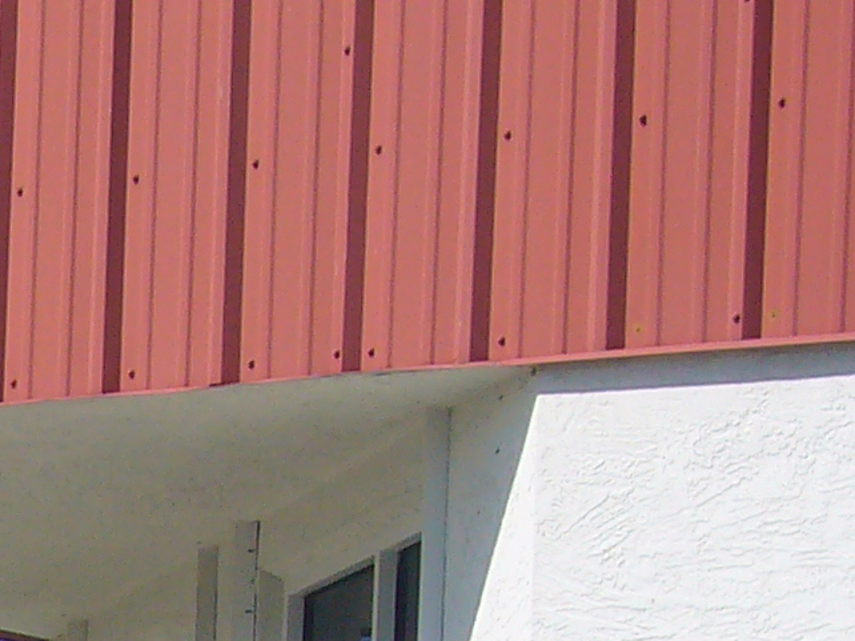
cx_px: -736
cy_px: 1351
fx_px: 5308
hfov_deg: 8.8
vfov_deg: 6.7
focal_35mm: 215
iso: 80
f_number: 7.1
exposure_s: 1/320
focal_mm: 8.1
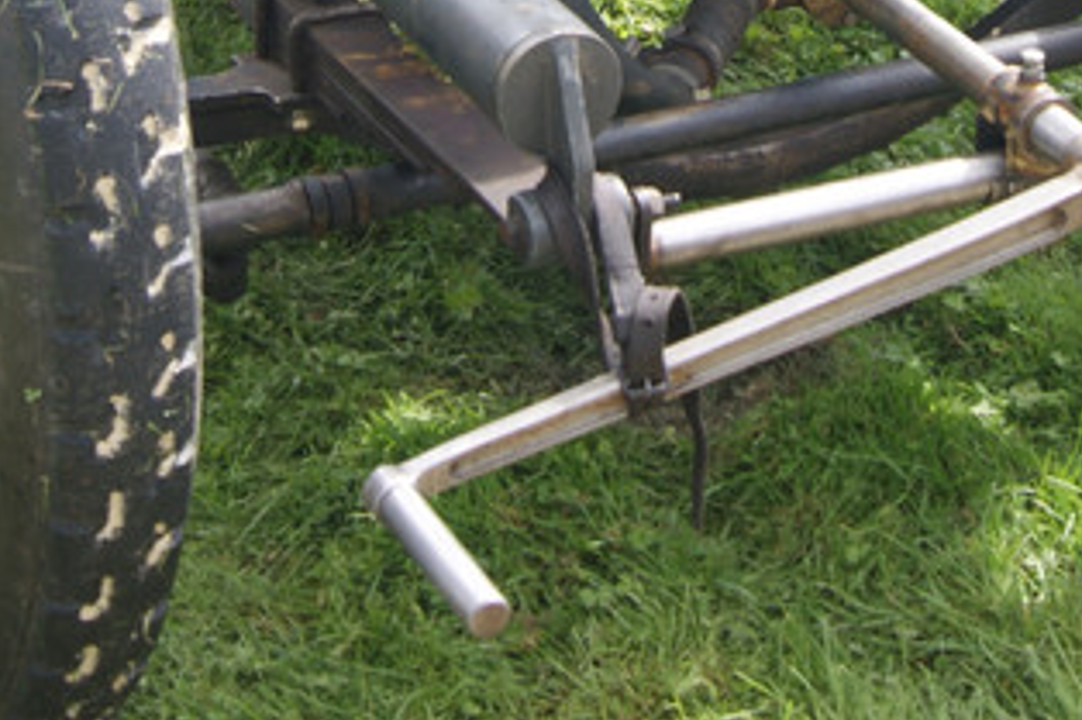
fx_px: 3454
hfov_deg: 17.8
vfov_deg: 11.3
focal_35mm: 115
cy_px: -465
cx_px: 710
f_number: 8
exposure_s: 1/60
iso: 100
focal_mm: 20
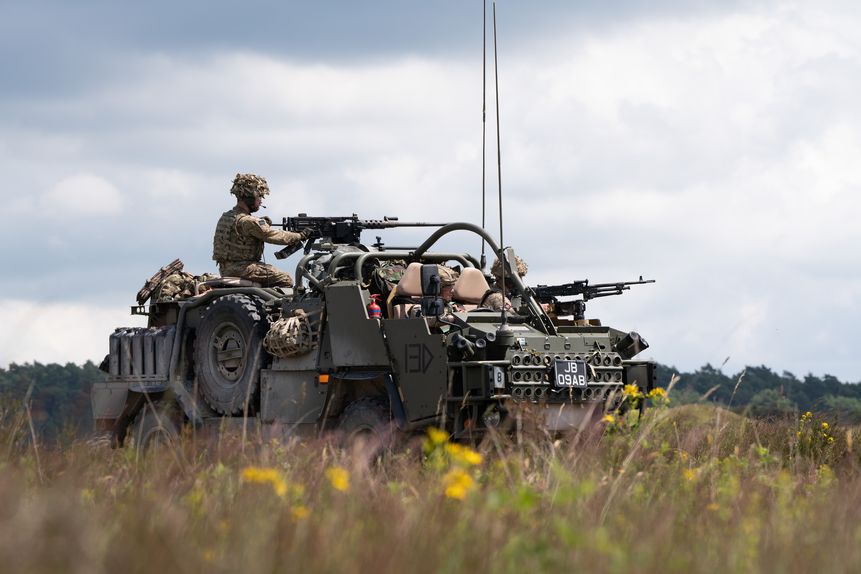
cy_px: 287
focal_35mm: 194
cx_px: 430
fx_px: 4640
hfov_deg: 10.6
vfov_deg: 7.1
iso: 400
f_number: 9
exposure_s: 1/640
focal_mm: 194
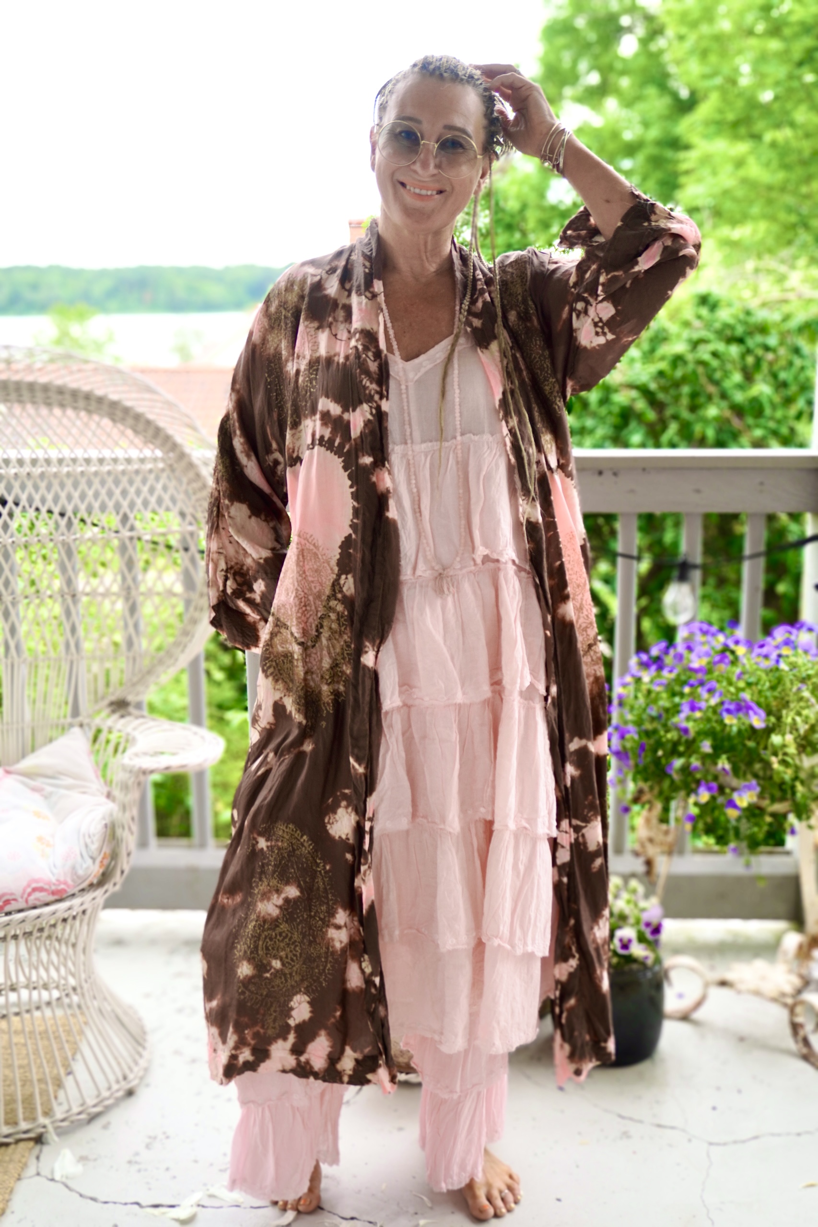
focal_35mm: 34
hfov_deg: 38.4
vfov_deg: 55.1
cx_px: 409
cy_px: 614
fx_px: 1176
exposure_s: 1/160
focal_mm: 23
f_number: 4
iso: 125
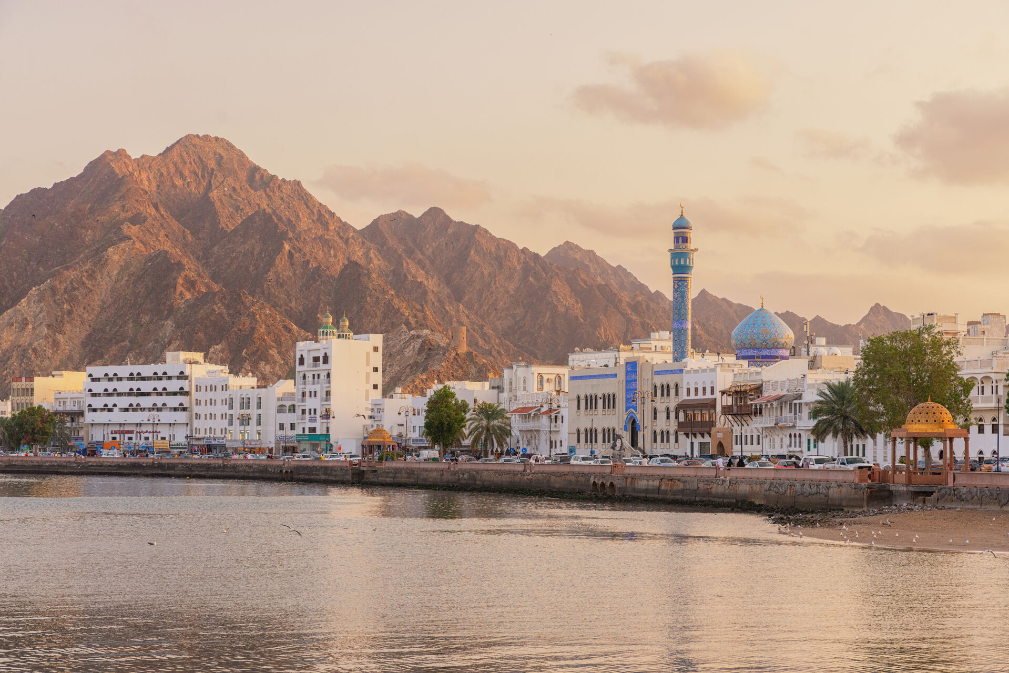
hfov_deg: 28.8
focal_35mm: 70
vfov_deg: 19.5
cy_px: 336
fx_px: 1962
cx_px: 504
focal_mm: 70
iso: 400
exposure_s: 1/250
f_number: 7.1
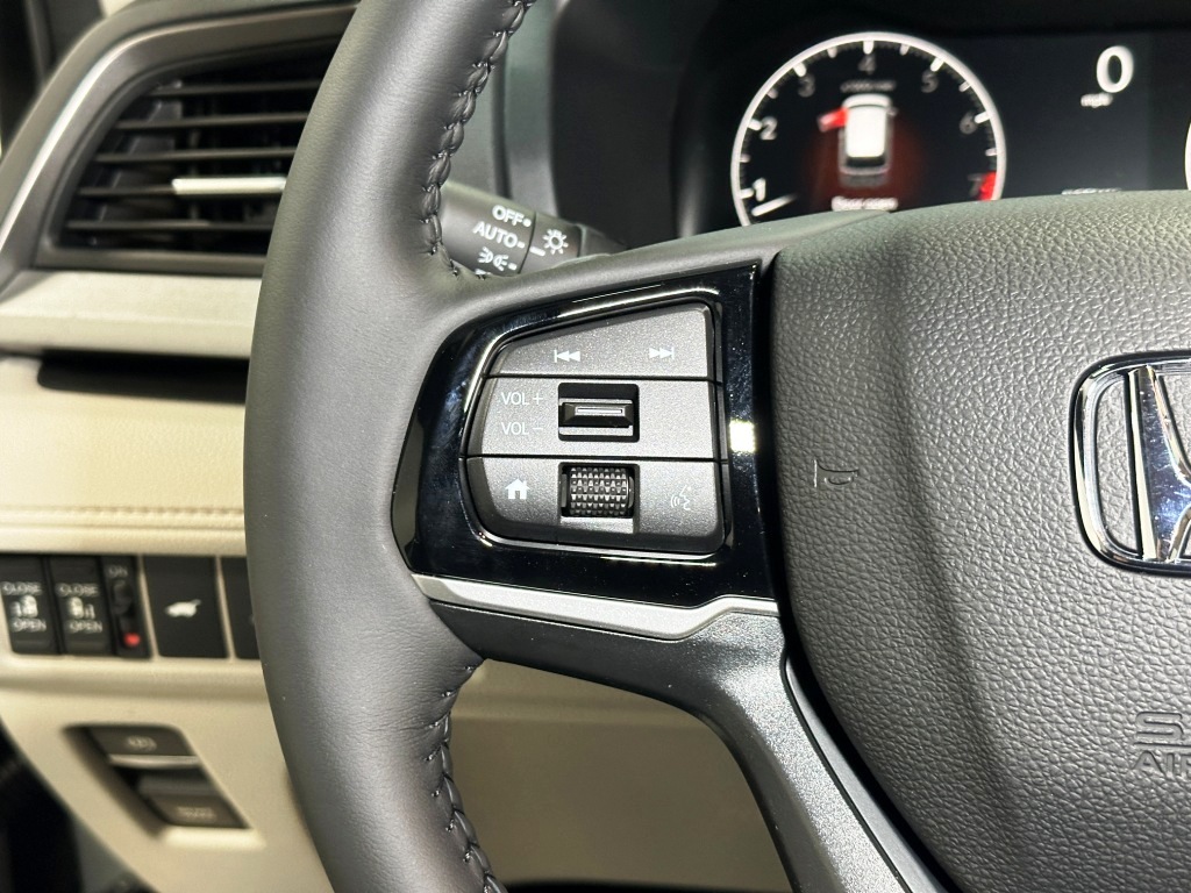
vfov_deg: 30.3
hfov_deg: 39.7
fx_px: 1651
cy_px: 446
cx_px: 596
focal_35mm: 48
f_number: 1.78
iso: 500
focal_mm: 6.86
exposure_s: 1/40
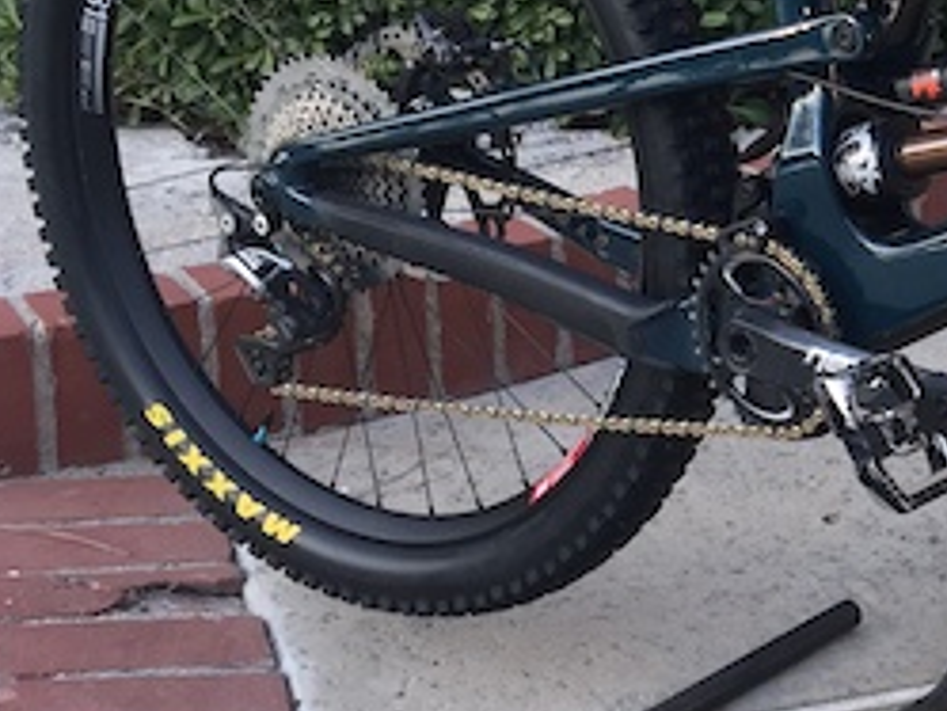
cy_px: 160
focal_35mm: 93
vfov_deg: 15.8
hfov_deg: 18.8
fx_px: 2545
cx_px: 1377
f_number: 2.2
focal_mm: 4.15
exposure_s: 1/70
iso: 32
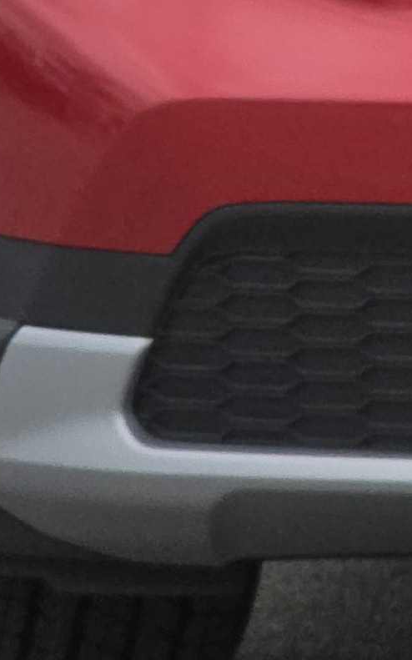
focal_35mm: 370
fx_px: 6651
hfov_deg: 3.5
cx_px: 1096
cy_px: -231
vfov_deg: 5.6
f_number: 2.4
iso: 50
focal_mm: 7.9
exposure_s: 1/734
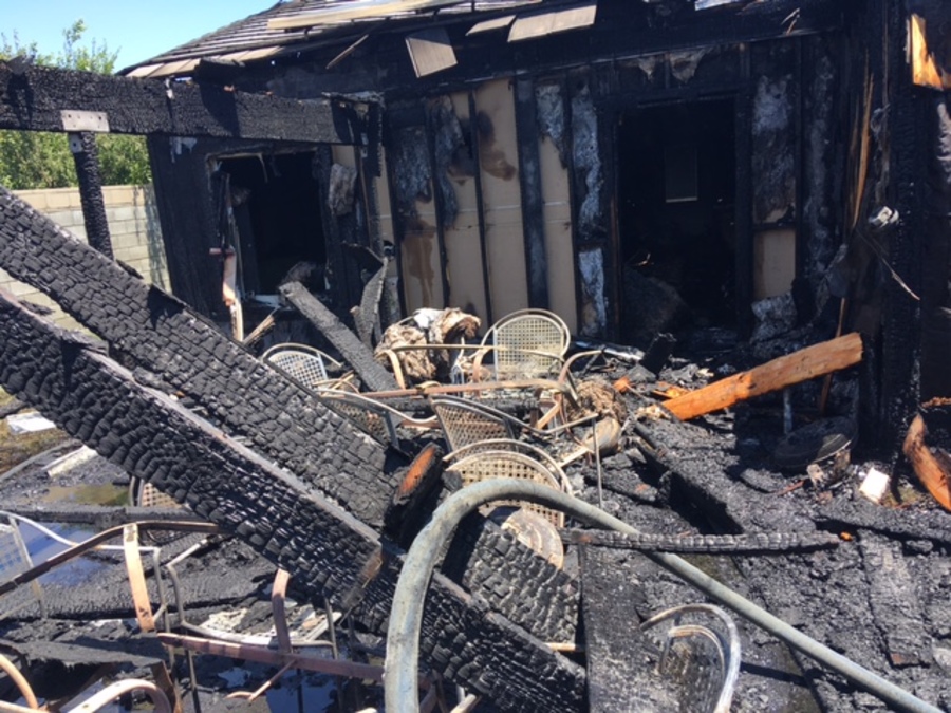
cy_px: 356
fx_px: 797
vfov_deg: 48.2
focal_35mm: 29
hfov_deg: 61.7
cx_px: 476
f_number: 2.2
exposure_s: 1/444
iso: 25
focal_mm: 4.15
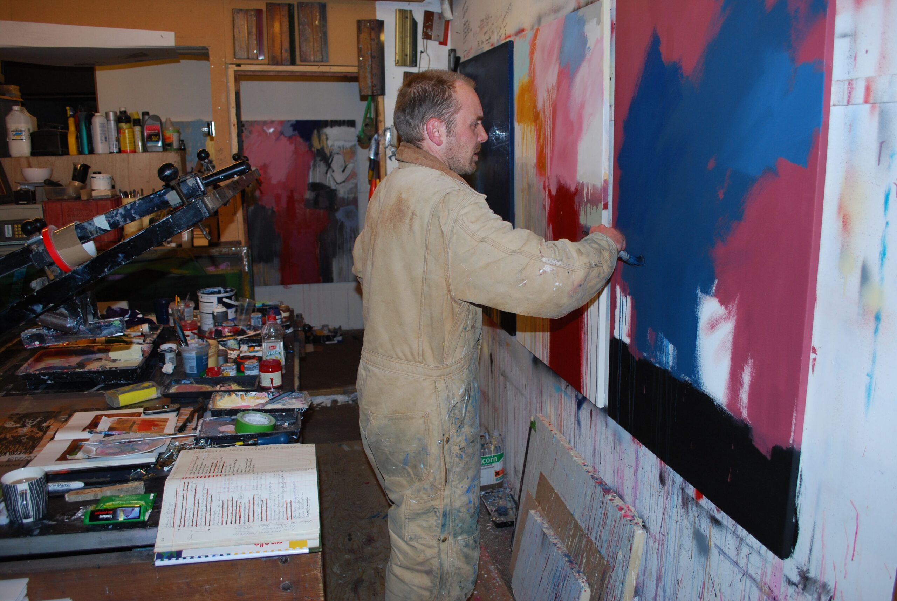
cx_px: 448
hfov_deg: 67.3
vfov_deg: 48.1
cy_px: 300
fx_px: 674
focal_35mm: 27
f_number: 3.5
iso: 200
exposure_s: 1/60
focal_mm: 18
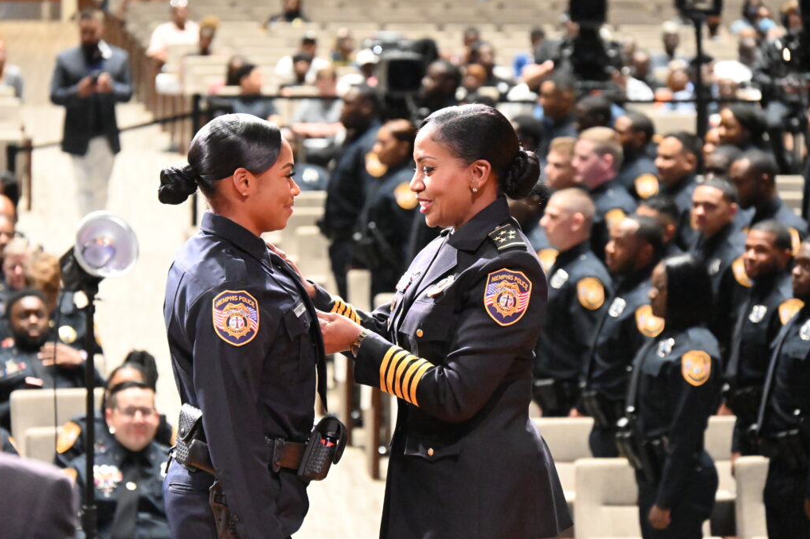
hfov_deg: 13.2
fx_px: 3508
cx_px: 404
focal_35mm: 156
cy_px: 269
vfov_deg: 8.8
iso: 25600
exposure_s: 1/100
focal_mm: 155
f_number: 6.3
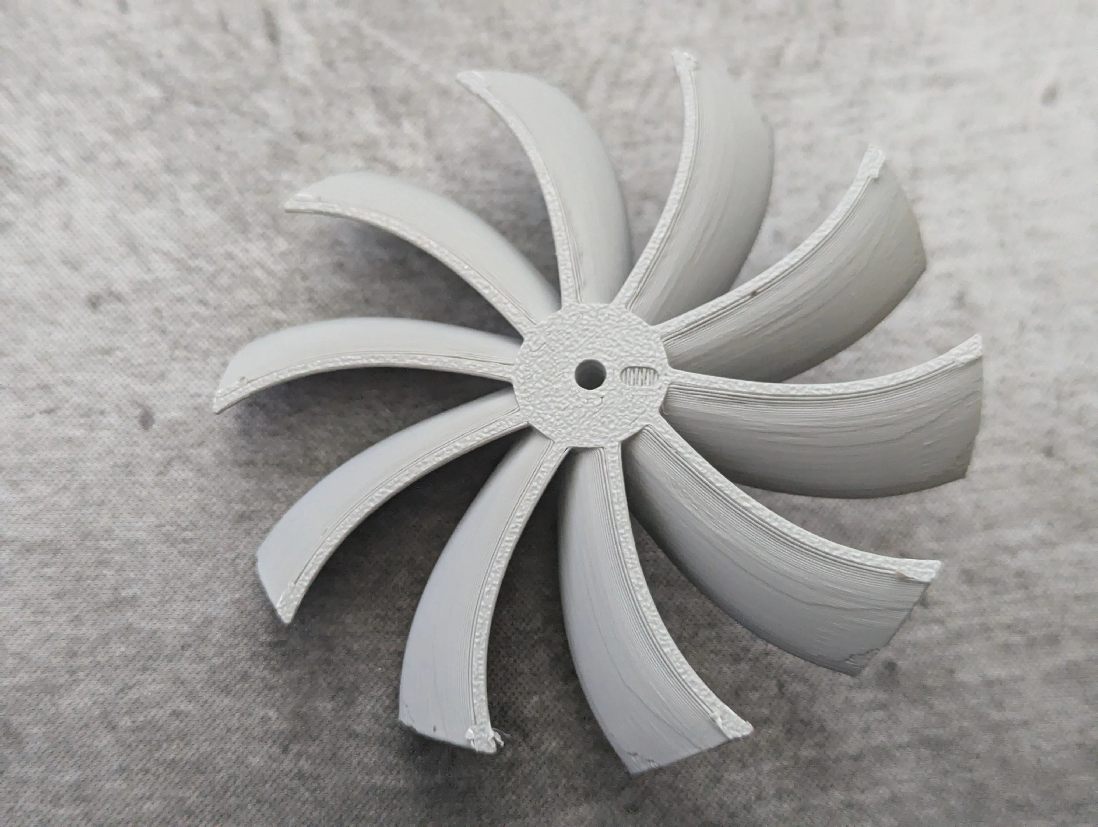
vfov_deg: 30.3
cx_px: 549
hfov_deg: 39.6
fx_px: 1525
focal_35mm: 48
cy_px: 414
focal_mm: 6.81
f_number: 1.85
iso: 2161
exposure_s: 1/80.4
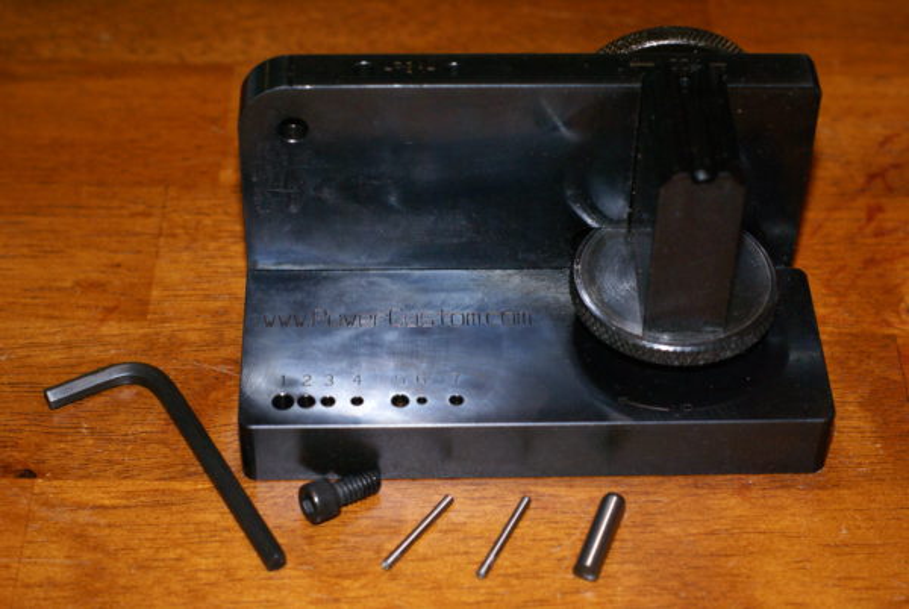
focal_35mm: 75
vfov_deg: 18.2
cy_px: 304
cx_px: 454
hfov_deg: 27.0
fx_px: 1897
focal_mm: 50
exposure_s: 1/80
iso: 400
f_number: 4.5
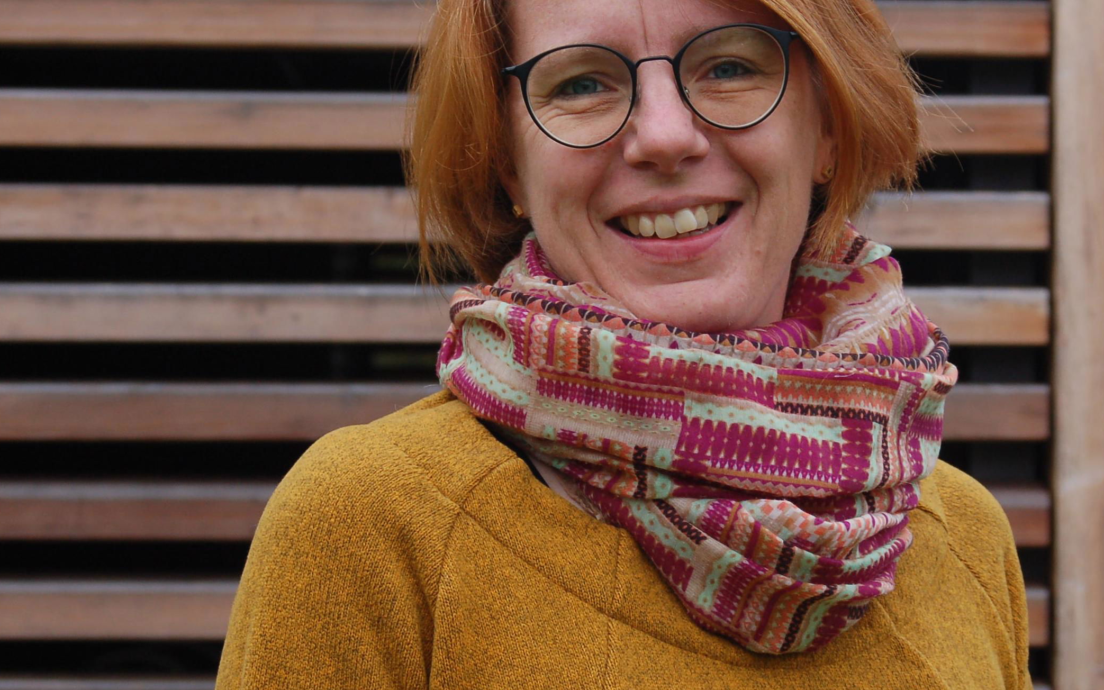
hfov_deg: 16.9
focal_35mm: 123
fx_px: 3701
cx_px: 710
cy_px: 248
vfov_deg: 10.6
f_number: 7.1
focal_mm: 56
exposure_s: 1/125
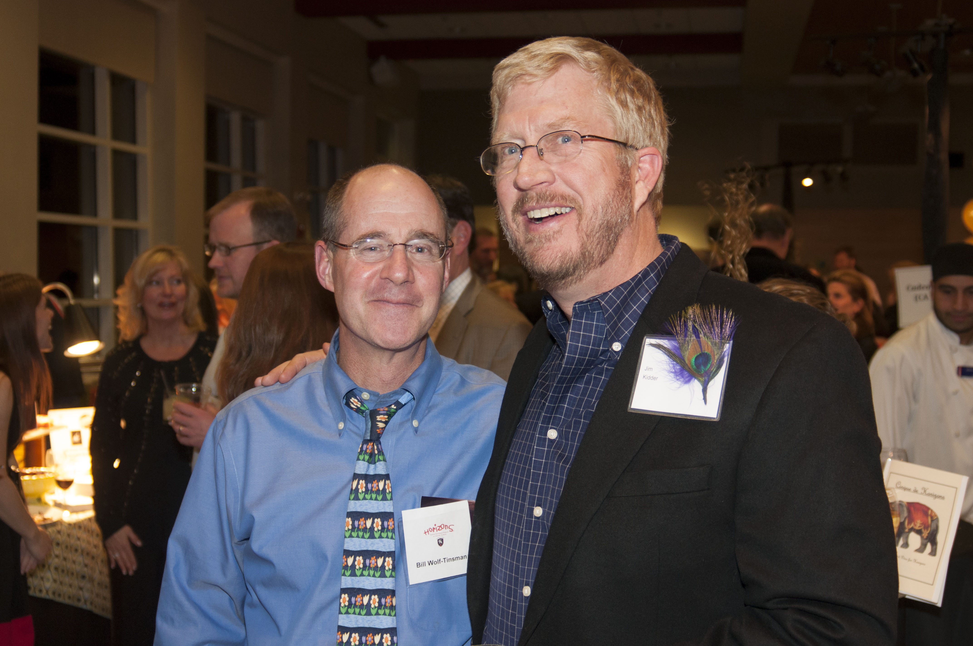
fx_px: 1377
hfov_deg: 38.9
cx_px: 486
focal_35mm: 51
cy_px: 323
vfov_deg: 26.4
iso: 800
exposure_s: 1/60
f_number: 4
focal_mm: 34
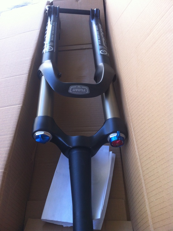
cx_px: 86
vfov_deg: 52.7
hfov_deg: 40.6
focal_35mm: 35
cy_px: 116
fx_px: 234
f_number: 2.8
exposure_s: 1/120
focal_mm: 3.85
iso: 125
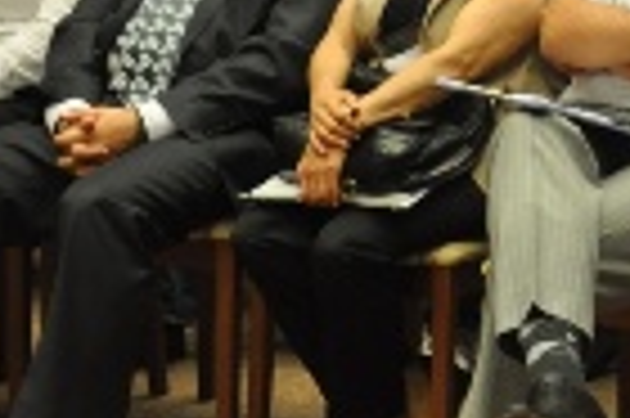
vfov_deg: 8.1
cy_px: -229
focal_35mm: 165
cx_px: 868
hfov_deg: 12.0
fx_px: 2884
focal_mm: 34
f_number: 4.2
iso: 1000
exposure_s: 1/40
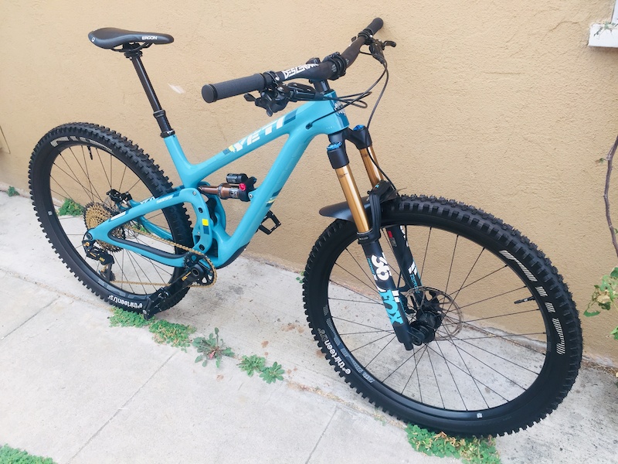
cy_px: 232
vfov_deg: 48.2
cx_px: 309
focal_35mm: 29
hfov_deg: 61.7
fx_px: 518
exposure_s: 1/120
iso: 40
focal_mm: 4.15
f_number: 2.2
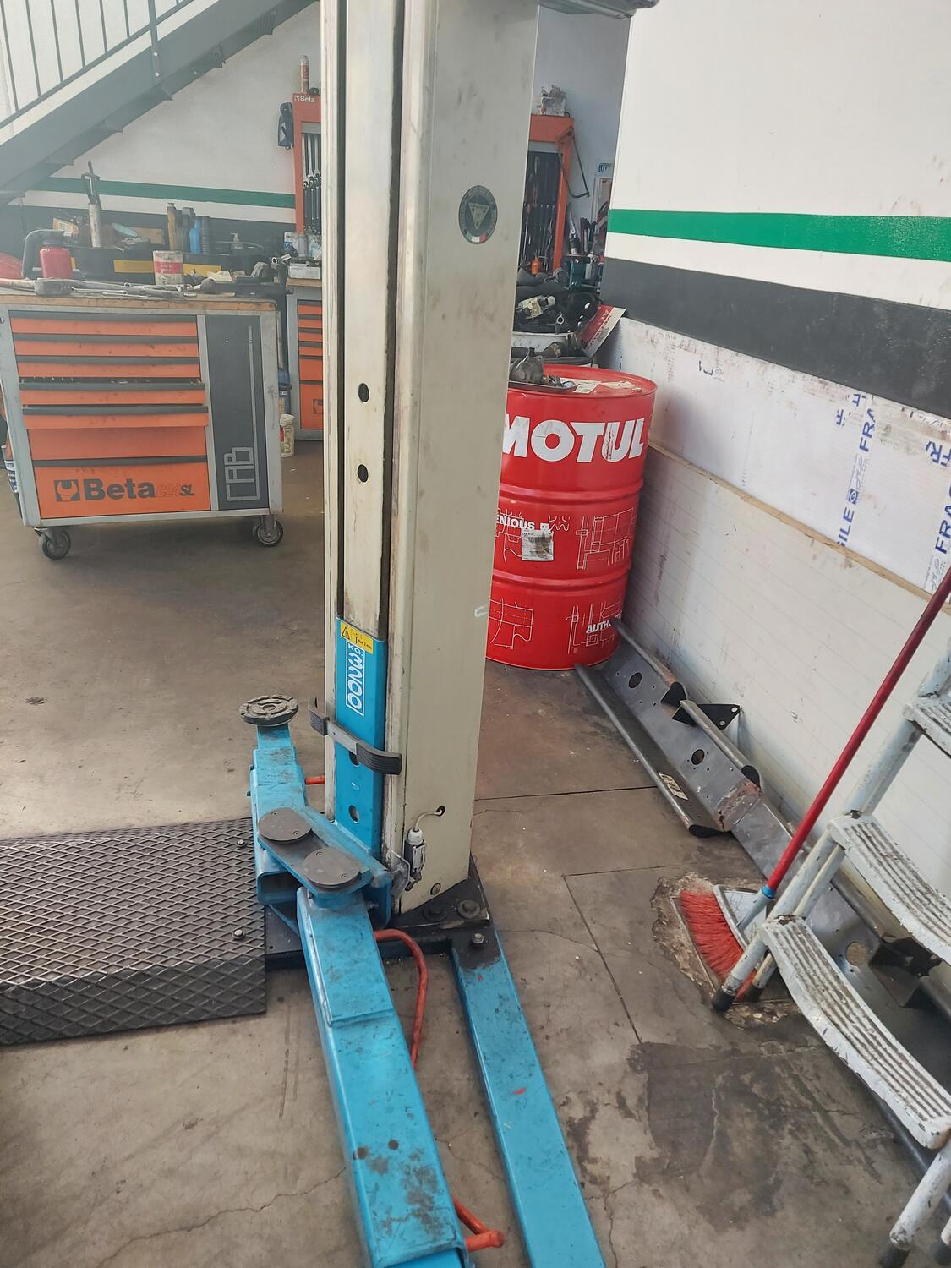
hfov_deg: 56.8
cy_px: 634
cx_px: 476
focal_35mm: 24
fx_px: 879
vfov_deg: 71.6
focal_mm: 5.23
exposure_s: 1/50
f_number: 1.8
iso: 125
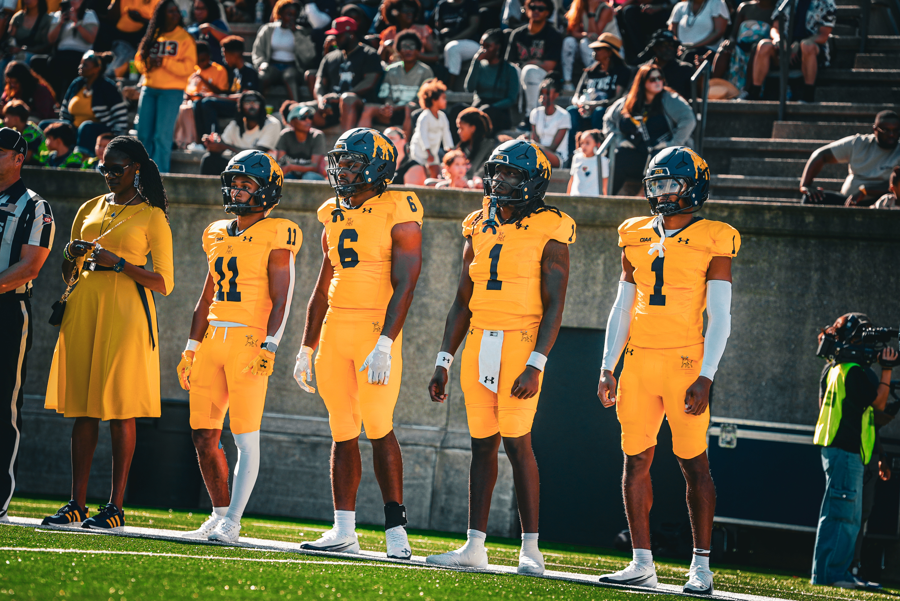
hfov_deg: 13.7
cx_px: 450
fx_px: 3752
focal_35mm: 150
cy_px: 300
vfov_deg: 9.2
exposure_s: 1/160
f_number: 4
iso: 125
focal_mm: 150
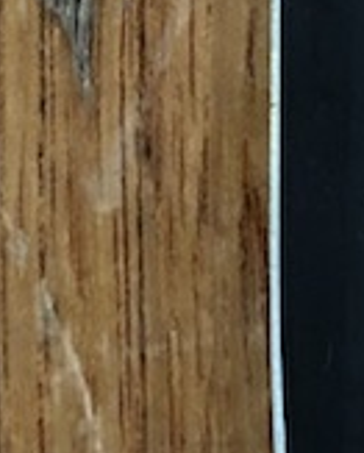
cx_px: 479
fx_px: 2122
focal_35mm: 158
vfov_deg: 11.4
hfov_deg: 9.6
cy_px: -324
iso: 80
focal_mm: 3.99
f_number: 1.8
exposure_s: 1/15
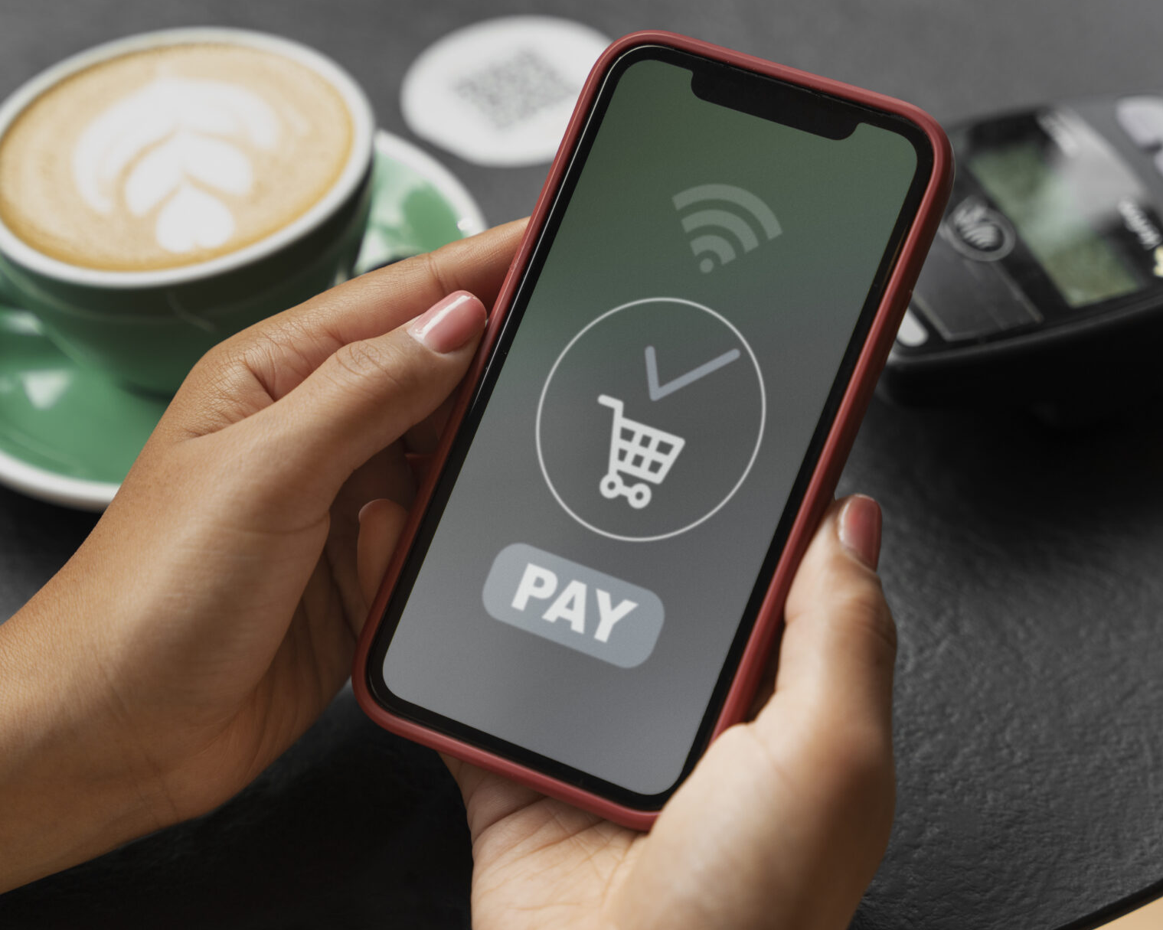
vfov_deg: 18.8
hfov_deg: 23.4
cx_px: 533
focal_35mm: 82
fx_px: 2810
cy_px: 450
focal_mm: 64.5
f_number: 3.5
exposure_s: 1/320
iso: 500
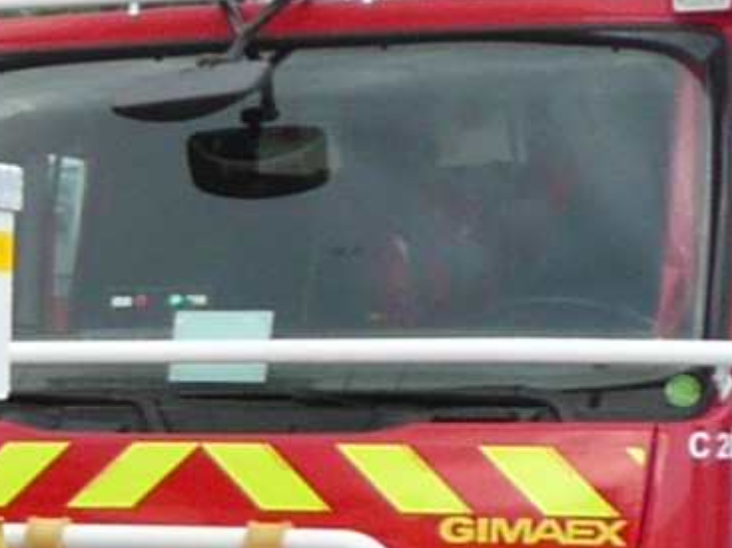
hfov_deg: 7.8
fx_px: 4482
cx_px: -1655
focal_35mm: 212
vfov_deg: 6.9
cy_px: 781
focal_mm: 4.9
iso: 100
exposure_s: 1/125
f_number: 3.4
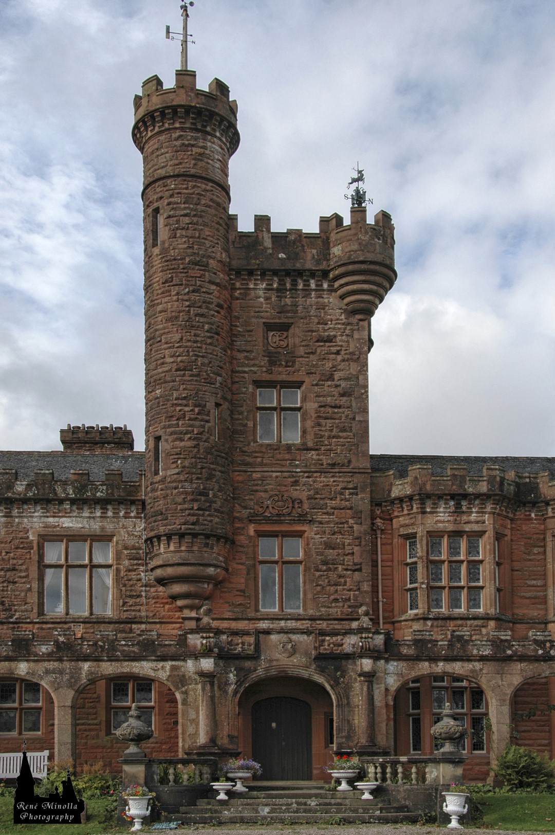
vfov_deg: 46.4
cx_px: 278
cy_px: 418
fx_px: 973
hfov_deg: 31.8
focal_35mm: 42
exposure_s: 1/320
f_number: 9
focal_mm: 28
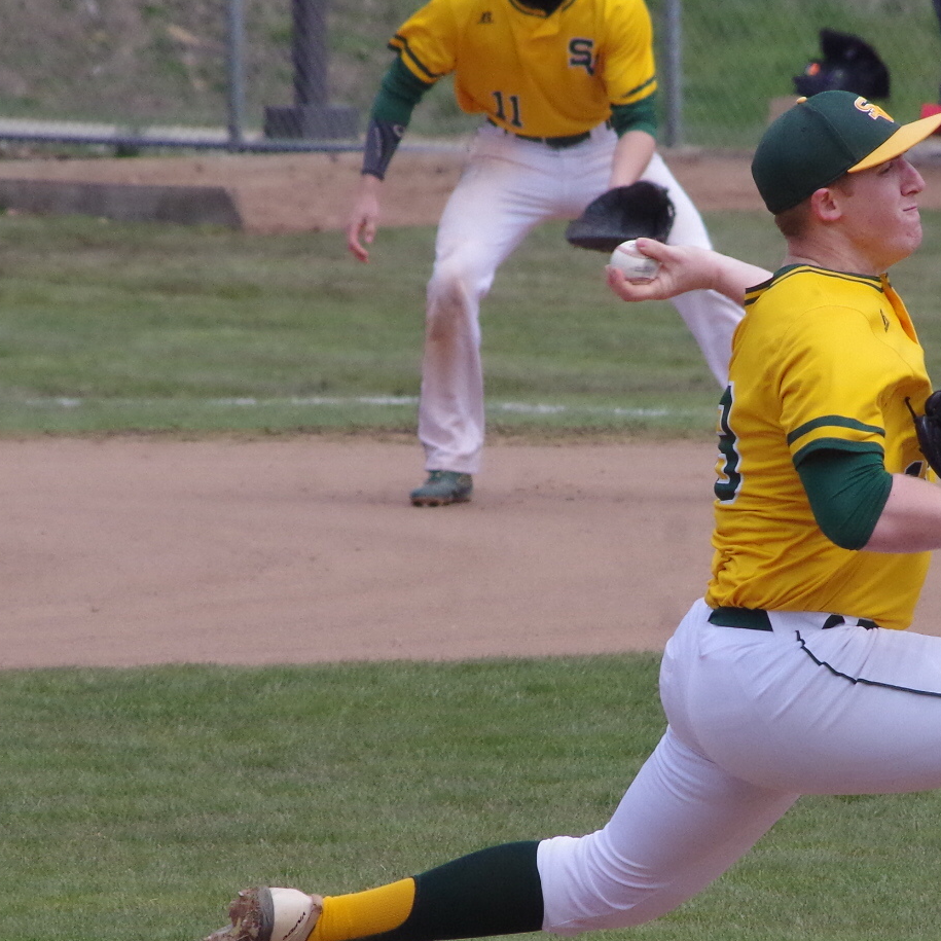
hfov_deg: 3.1
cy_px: 581
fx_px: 17284
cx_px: 824
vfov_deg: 3.1
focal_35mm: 562
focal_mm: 210
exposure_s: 1/3200
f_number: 9
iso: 1600
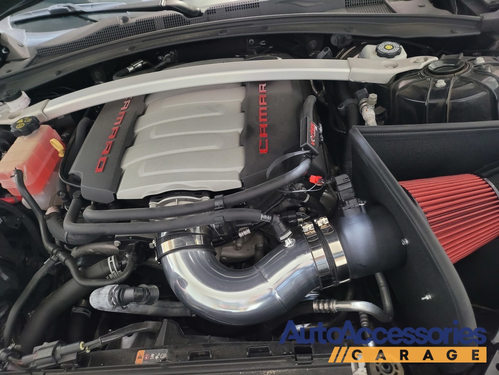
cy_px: 188
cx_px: 250
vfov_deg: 53.1
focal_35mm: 26
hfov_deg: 67.3
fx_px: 375
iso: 640
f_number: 1.8
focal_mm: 5
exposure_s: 1/24
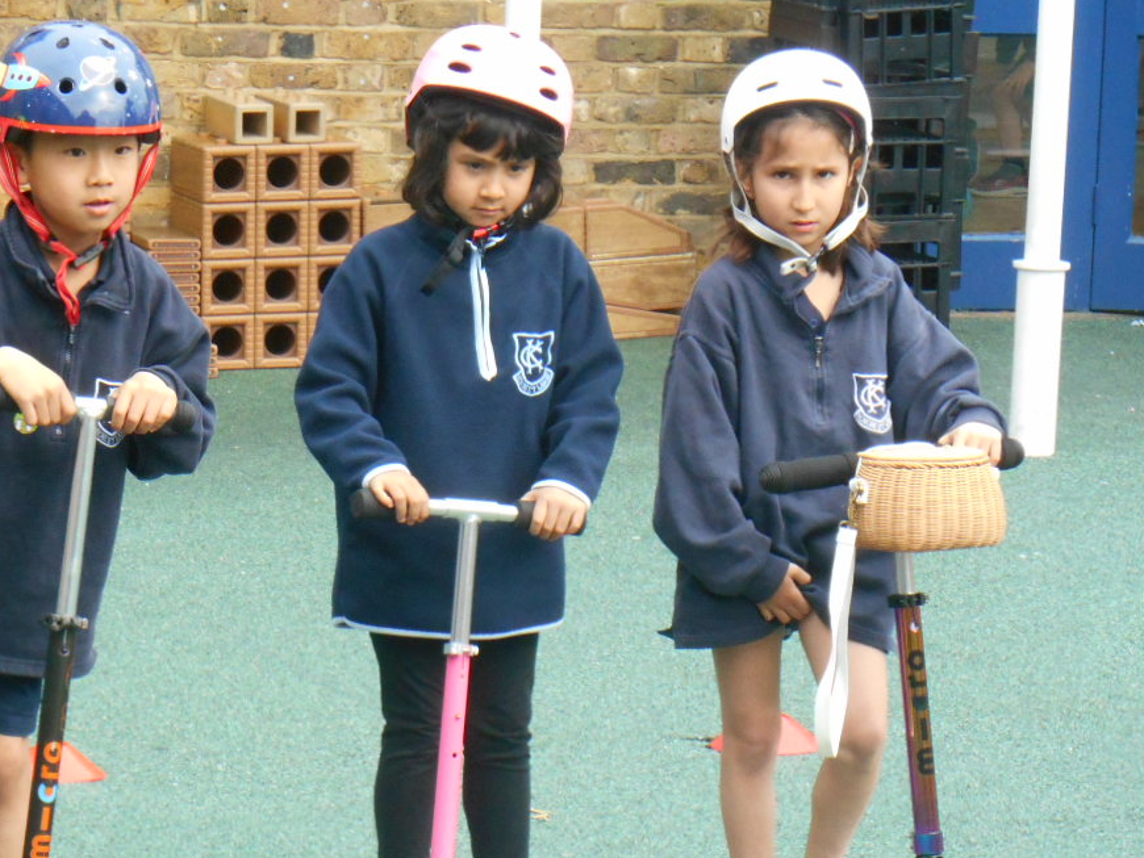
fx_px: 6380
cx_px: 230
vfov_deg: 7.7
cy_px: 476
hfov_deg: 10.2
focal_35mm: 193
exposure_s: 1/250
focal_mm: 18.8
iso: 320
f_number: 5.1
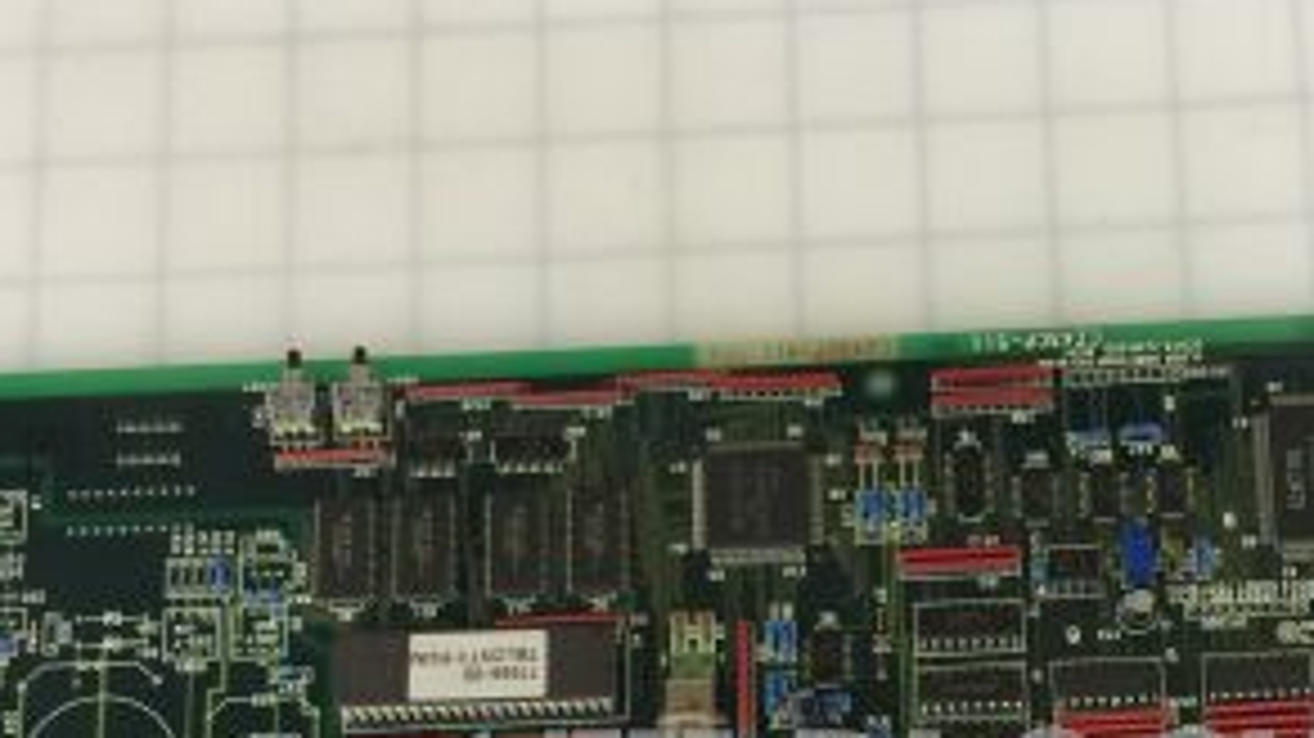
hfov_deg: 32.0
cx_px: 909
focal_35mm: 65
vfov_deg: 17.8
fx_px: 2264
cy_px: 842
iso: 32
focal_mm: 4.15
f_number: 2.2
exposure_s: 1/15
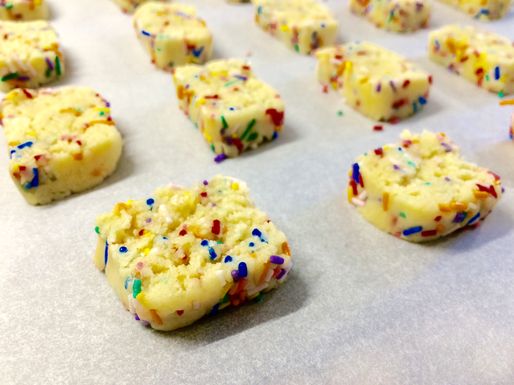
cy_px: 192
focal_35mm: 29
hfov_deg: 61.7
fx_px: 431
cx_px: 257
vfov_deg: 48.2
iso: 100
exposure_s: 1/33
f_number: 2.2
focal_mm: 4.15
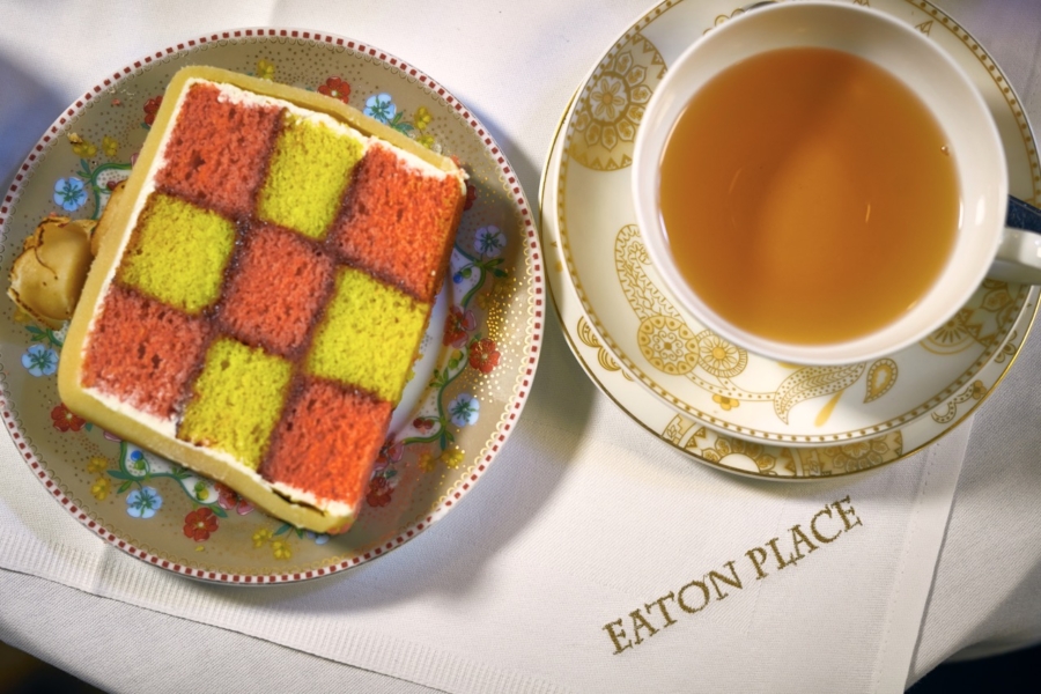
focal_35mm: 50
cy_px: 347
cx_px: 520
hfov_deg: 39.6
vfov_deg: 27.0
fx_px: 1446
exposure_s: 1/80
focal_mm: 50
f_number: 3.5
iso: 640
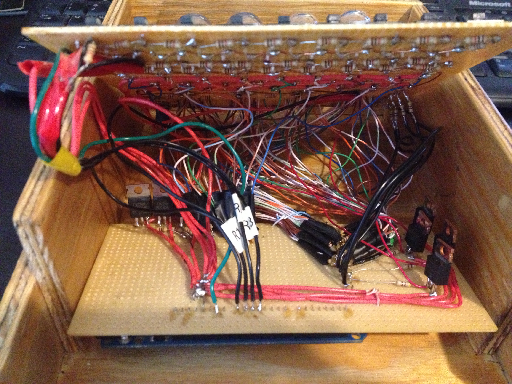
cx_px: 256
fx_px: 518
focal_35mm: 35
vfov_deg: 40.7
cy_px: 192
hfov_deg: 52.6
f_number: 2.4
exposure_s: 1/15
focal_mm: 4.28
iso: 800
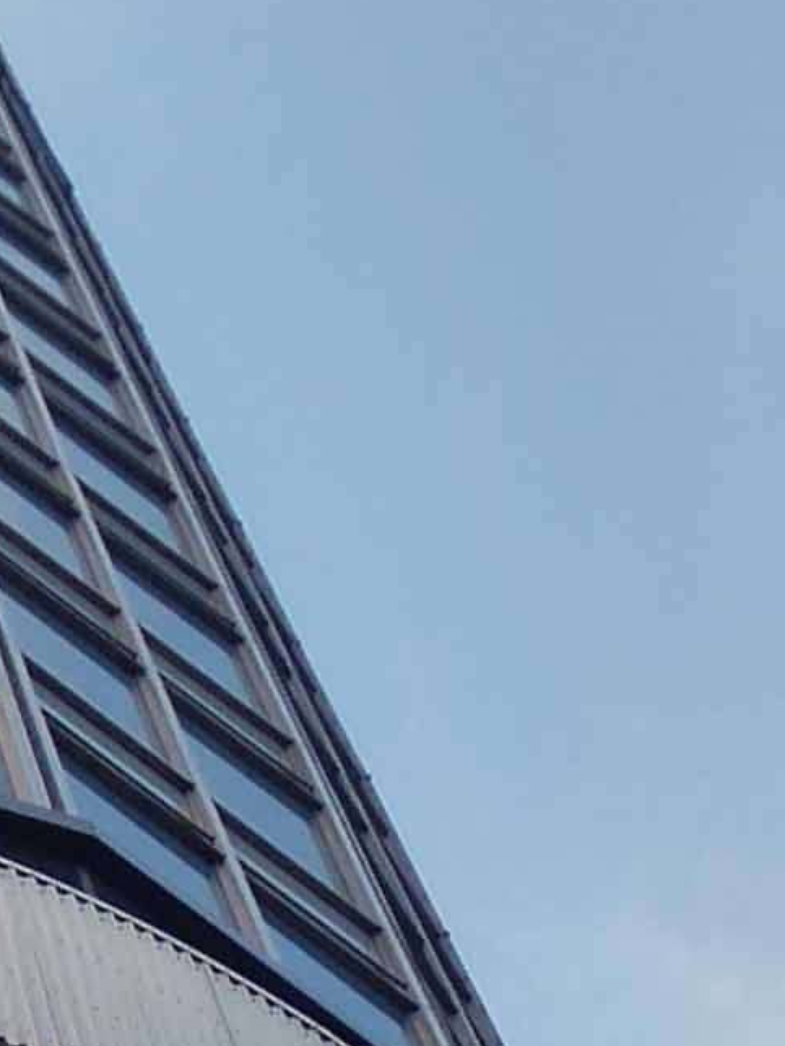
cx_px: -726
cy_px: 2329
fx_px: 7892
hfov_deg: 5.6
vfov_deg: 7.2
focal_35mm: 261
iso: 125
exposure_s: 1/100
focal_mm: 7.2
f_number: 3.8
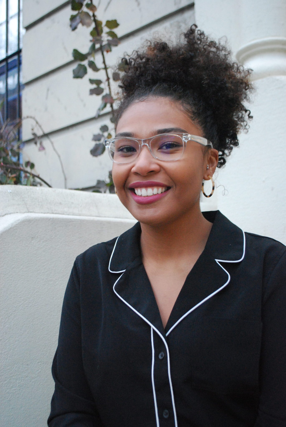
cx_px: 143
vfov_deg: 44.9
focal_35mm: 44
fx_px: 517
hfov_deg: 30.9
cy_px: 214
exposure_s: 1/20
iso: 1600
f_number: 4.8
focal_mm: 29
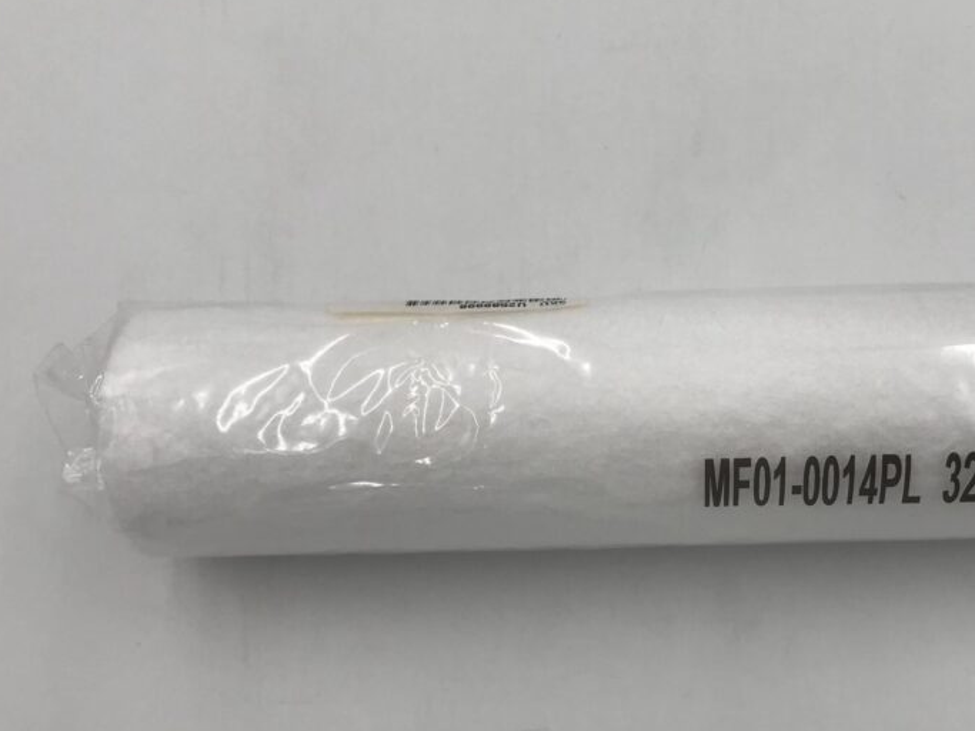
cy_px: 401
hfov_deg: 45.1
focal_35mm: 41
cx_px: 650
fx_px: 1155
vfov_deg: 35.1
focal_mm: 3.99
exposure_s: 1/250
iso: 20
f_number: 1.8
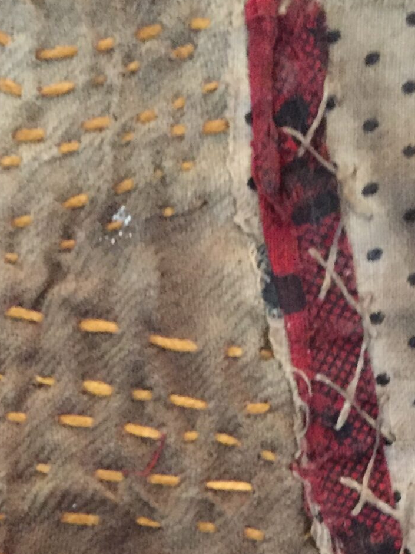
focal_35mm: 79
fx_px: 1263
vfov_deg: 22.5
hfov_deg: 18.7
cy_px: 684
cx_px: 190
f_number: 2.2
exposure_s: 1/15
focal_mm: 4.15
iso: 320
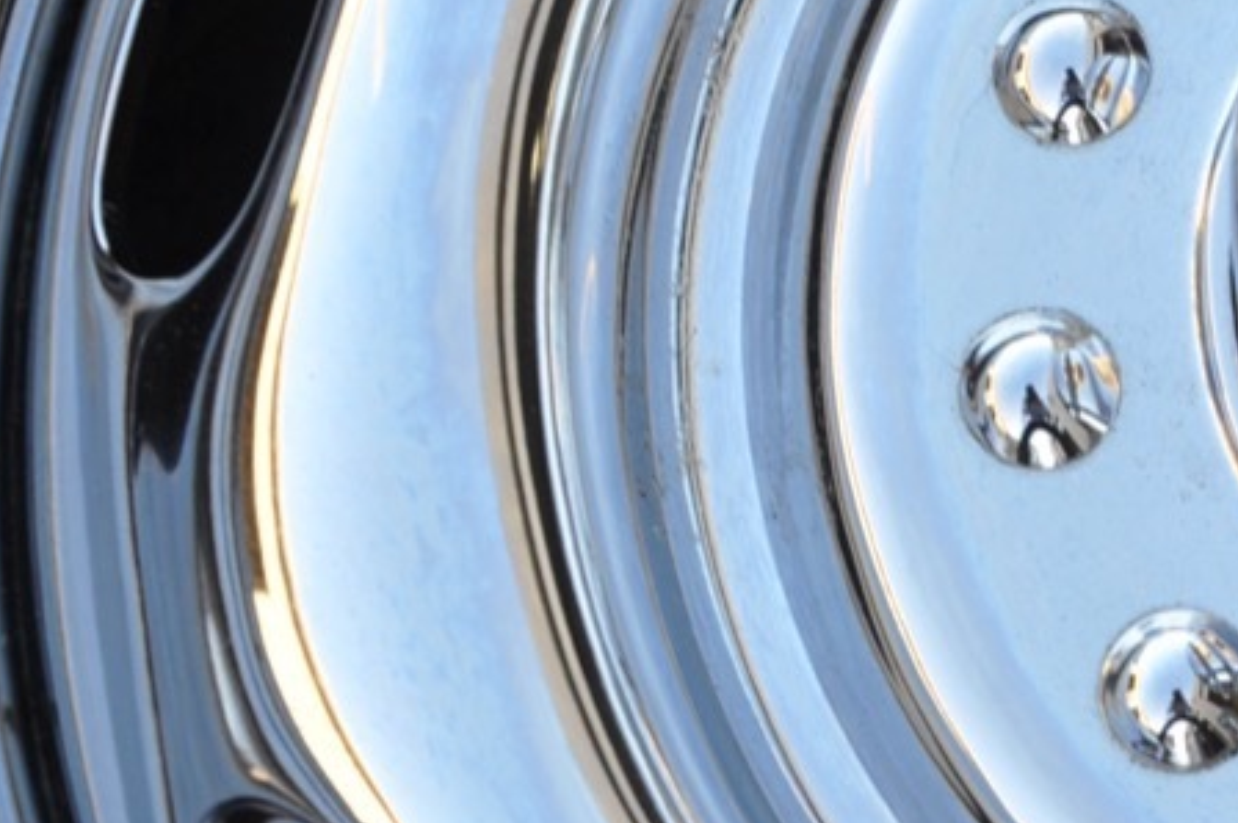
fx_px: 6185
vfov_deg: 7.6
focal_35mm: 180
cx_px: 1567
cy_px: 301
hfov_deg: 11.2
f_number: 7.1
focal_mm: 42
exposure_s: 1/50
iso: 200
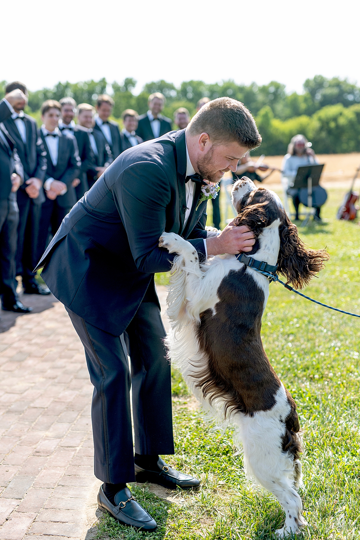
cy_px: 270
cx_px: 180
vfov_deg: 39.6
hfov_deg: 27.0
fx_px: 750
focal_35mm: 50
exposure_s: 1/1250
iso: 90
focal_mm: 50
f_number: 2.5
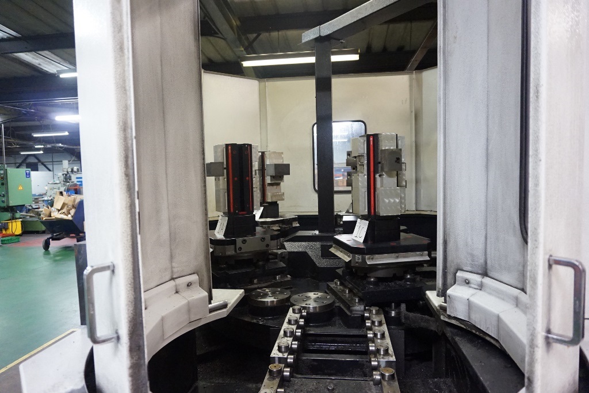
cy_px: 196
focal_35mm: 24
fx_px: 393
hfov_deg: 73.7
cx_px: 294
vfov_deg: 53.1
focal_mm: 16
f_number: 3.5
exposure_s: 1/80
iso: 3200
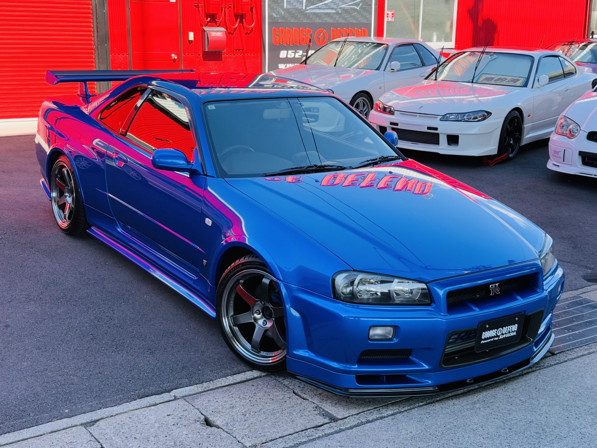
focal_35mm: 48
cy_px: 224
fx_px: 828
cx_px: 298
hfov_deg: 39.7
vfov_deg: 30.3
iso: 64
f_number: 1.78
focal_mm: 6.76
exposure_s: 1/561
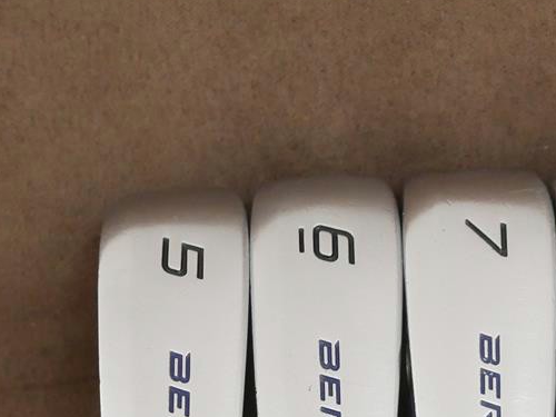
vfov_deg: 11.4
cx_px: 615
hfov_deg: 15.0
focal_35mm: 128
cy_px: 465
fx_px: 2056
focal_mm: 25
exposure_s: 1/25
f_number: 4.5
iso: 1600
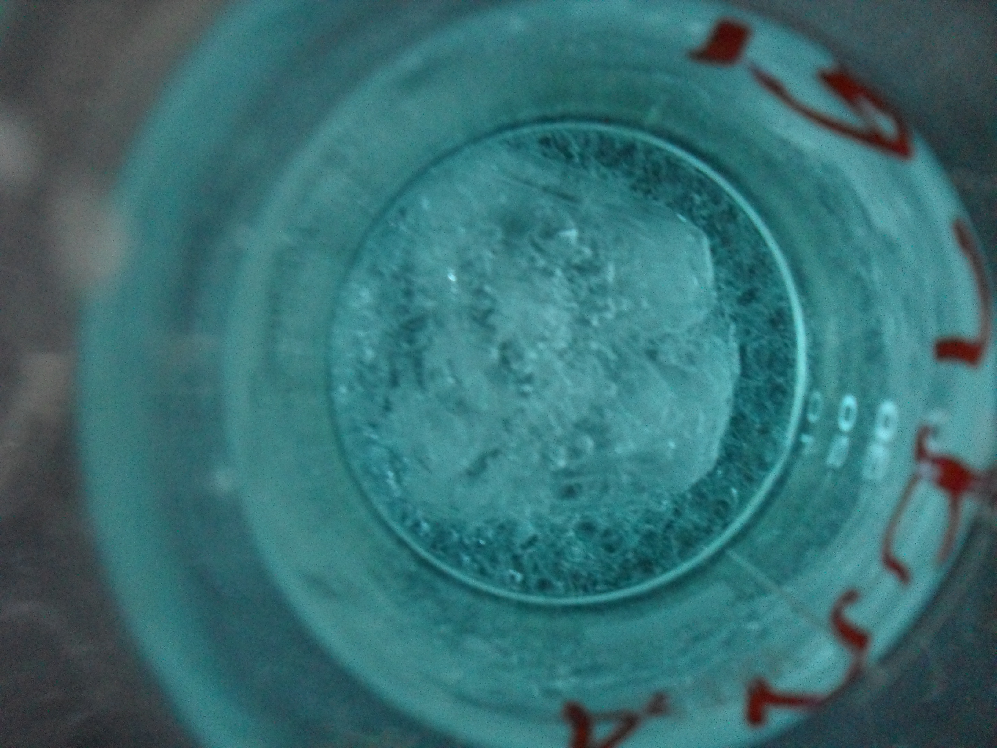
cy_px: 374
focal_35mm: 38
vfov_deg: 37.7
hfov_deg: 49.0
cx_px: 498
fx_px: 1094
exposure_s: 1/15
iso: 320
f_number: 2.8
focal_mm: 6.3
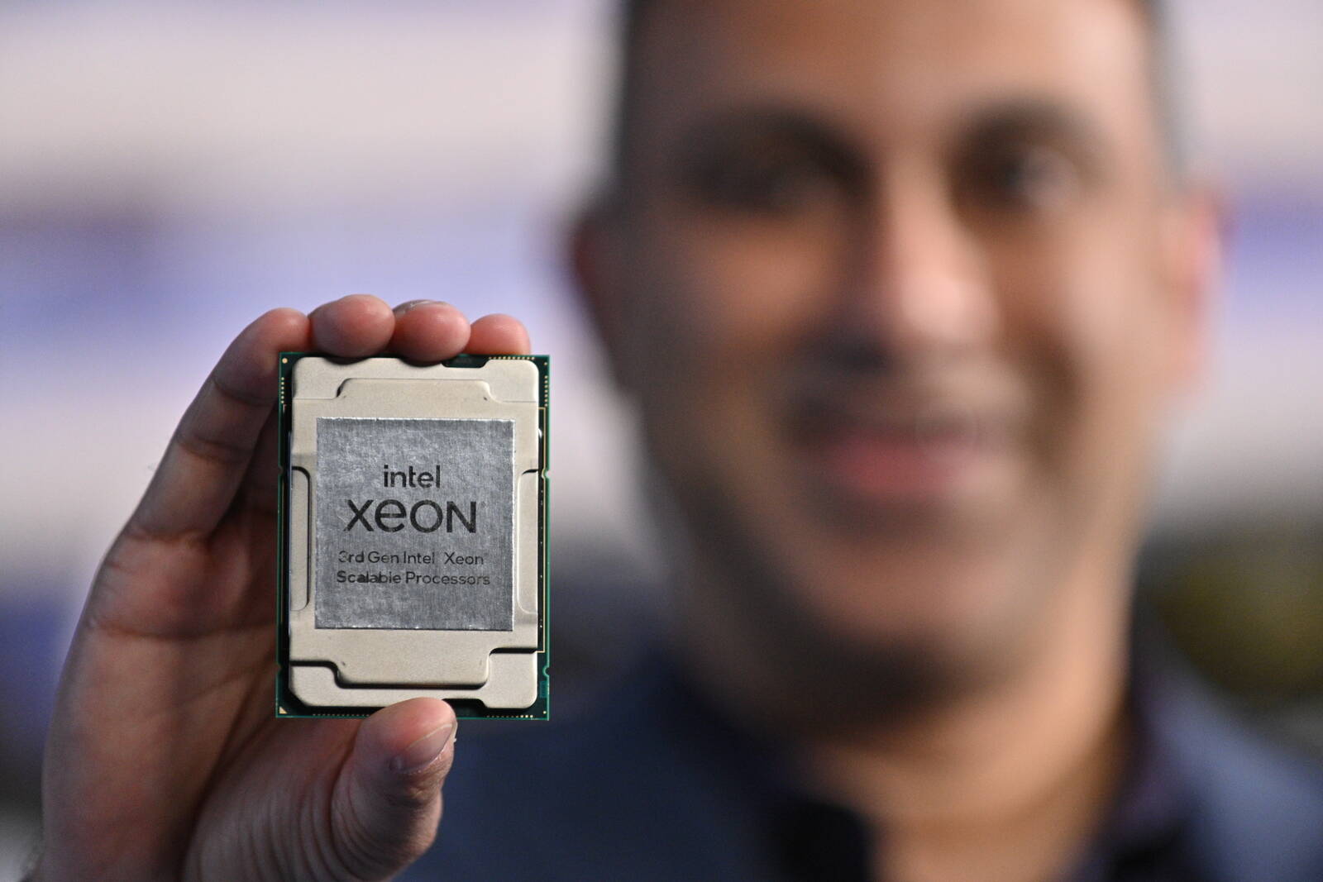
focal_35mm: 200
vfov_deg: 6.9
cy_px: 441
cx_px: 662
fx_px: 7350
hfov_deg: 10.3
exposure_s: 1/250
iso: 2500
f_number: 3.5
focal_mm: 200
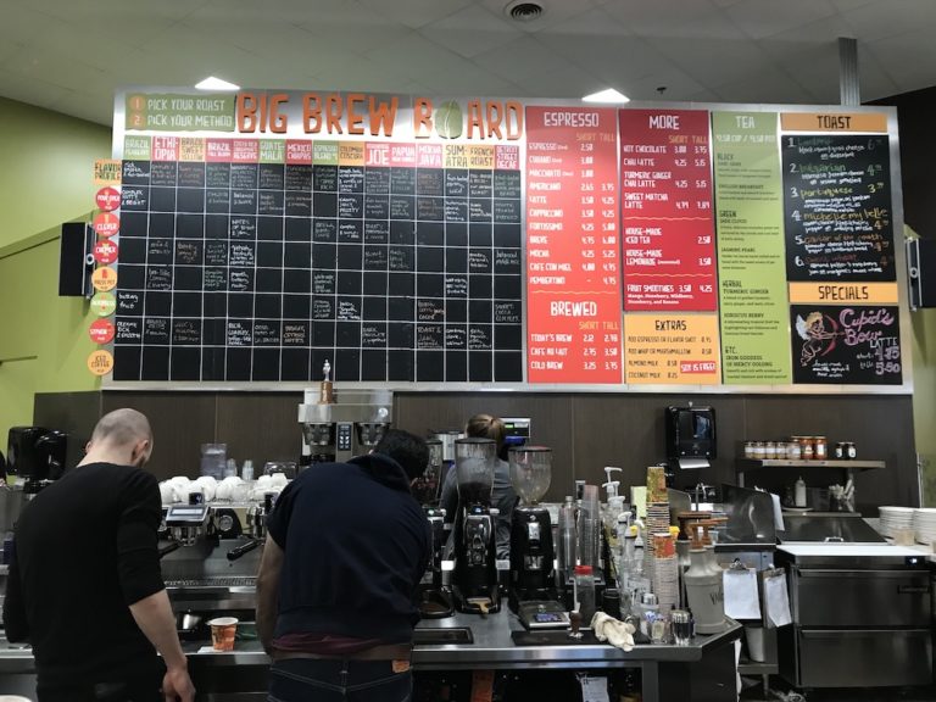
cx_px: 468
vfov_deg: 49.7
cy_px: 351
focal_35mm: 28
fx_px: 757
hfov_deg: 63.4
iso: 40
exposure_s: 1/15
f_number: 1.8
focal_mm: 3.99
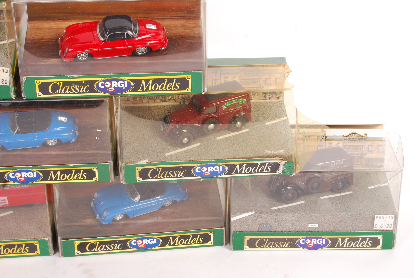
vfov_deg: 16.6
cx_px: 207
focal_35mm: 82
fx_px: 951
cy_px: 139
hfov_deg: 24.6
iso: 400
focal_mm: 55
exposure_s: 1/125
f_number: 9
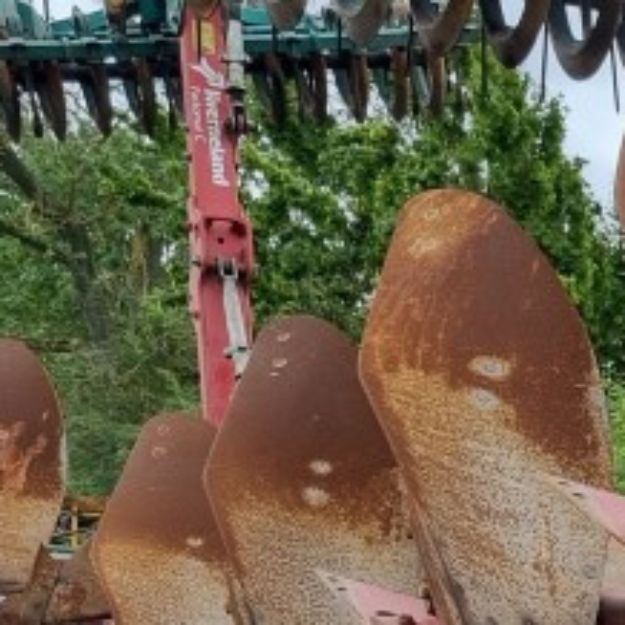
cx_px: 1416
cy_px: 731
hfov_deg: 13.0
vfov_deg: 15.6
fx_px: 2206
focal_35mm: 108
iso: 50
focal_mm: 5.4
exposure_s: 1/1748
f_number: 1.8
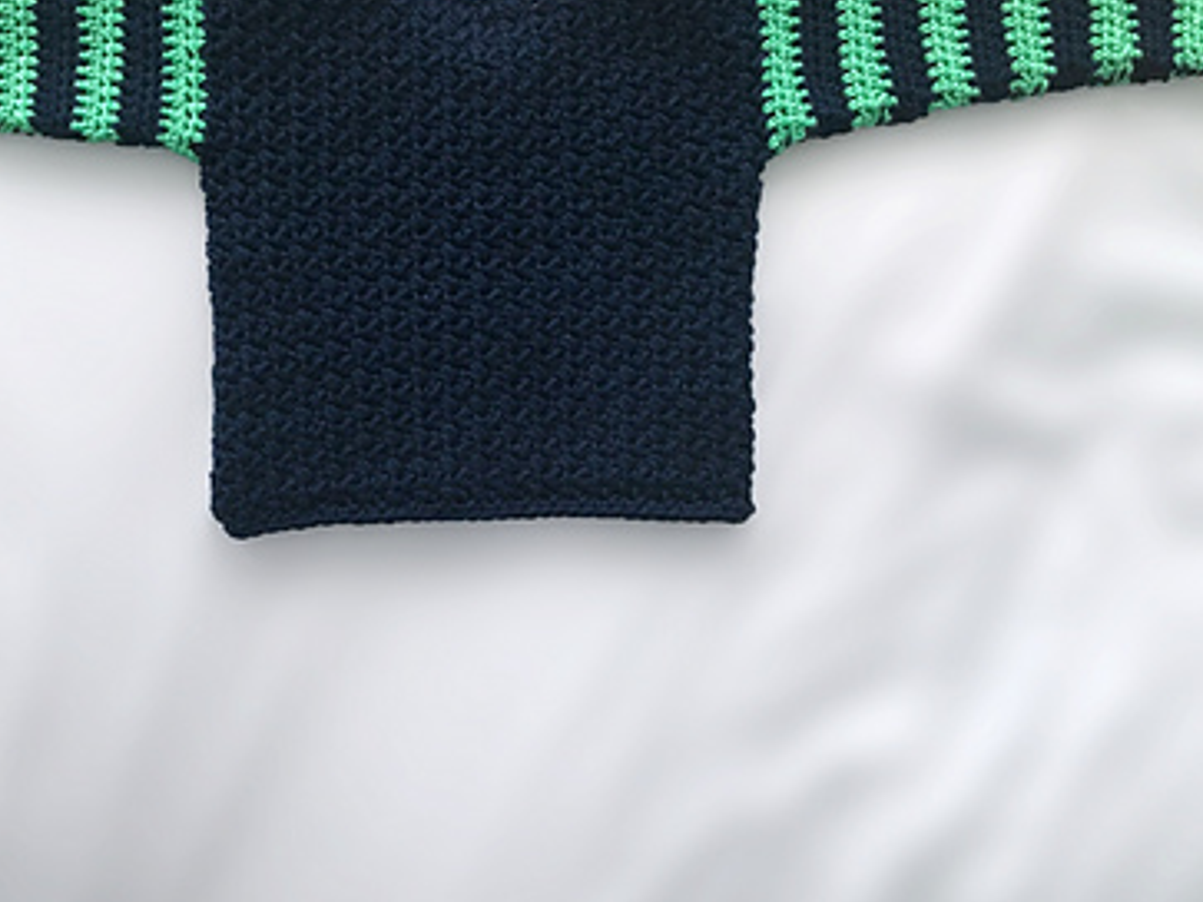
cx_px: 484
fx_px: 1390
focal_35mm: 40
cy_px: 390
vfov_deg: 35.9
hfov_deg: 46.6
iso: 160
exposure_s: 1/30
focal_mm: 4.15
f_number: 2.2
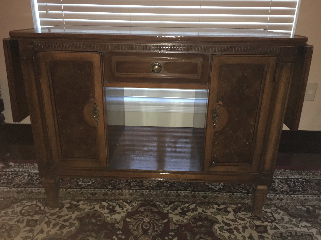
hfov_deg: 61.7
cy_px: 120
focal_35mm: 29
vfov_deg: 48.2
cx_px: 160
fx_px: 269
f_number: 2.2
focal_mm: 4.15
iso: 100
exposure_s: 1/16
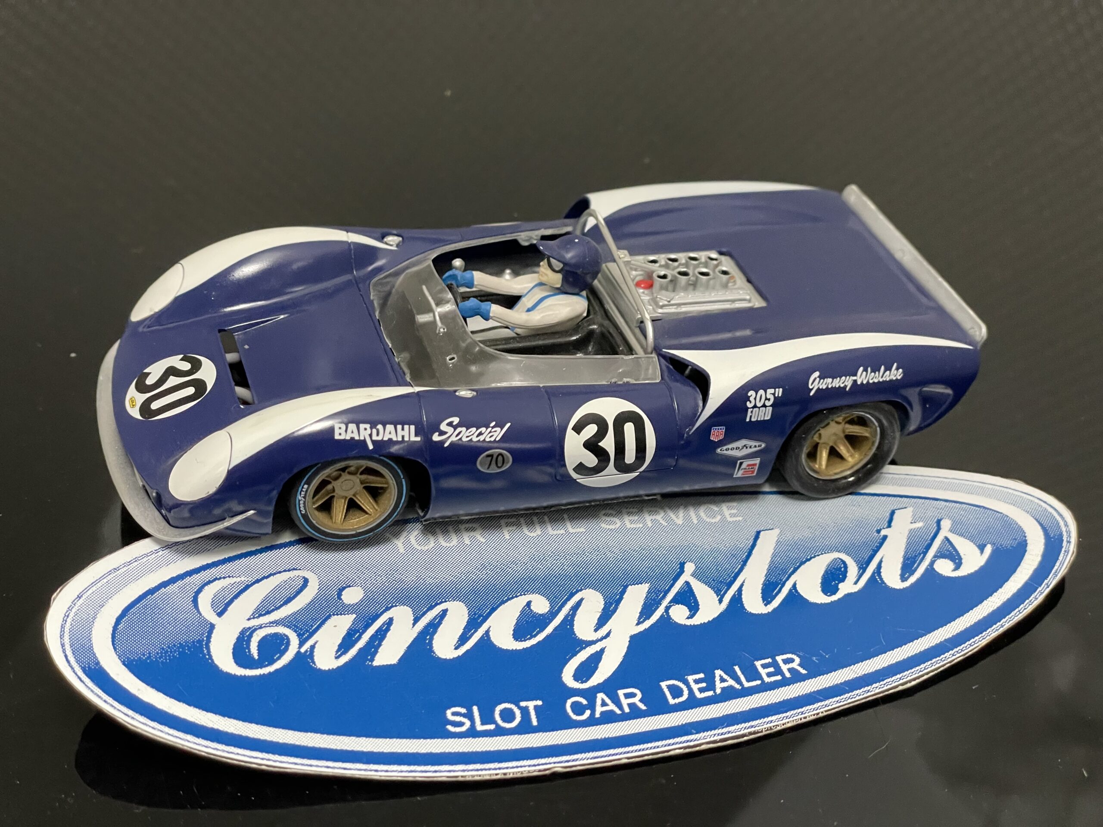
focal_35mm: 52
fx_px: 1657
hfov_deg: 36.8
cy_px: 414
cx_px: 552
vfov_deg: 28.0
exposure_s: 1/60
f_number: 2
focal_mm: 6
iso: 500
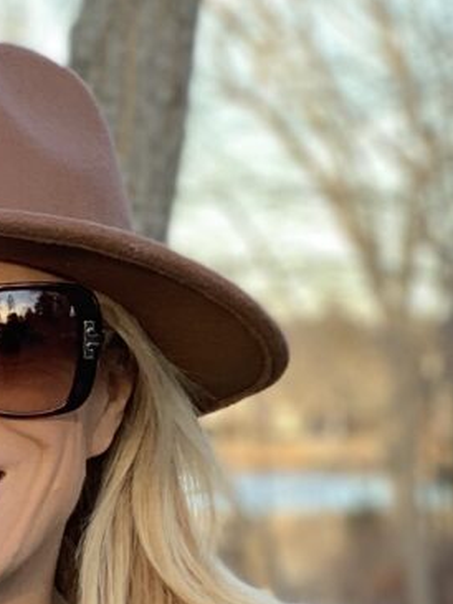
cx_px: -155
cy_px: 1125
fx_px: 3819
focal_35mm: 219
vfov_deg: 8.6
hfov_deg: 6.7
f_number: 2.4
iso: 50
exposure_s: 1/122
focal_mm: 6
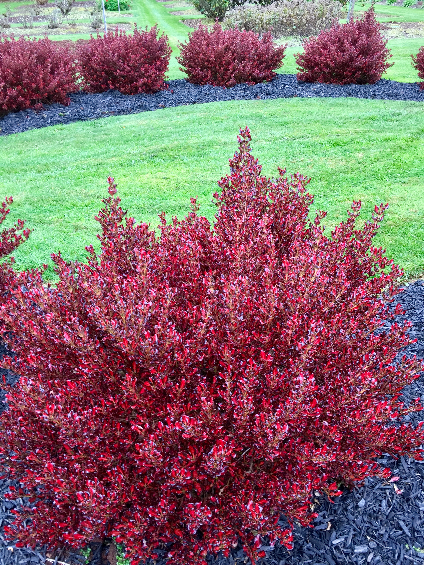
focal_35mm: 29
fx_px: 474
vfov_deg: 61.7
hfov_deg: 48.2
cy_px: 282
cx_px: 212
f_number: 2.2
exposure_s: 1/33
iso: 40
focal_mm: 4.15
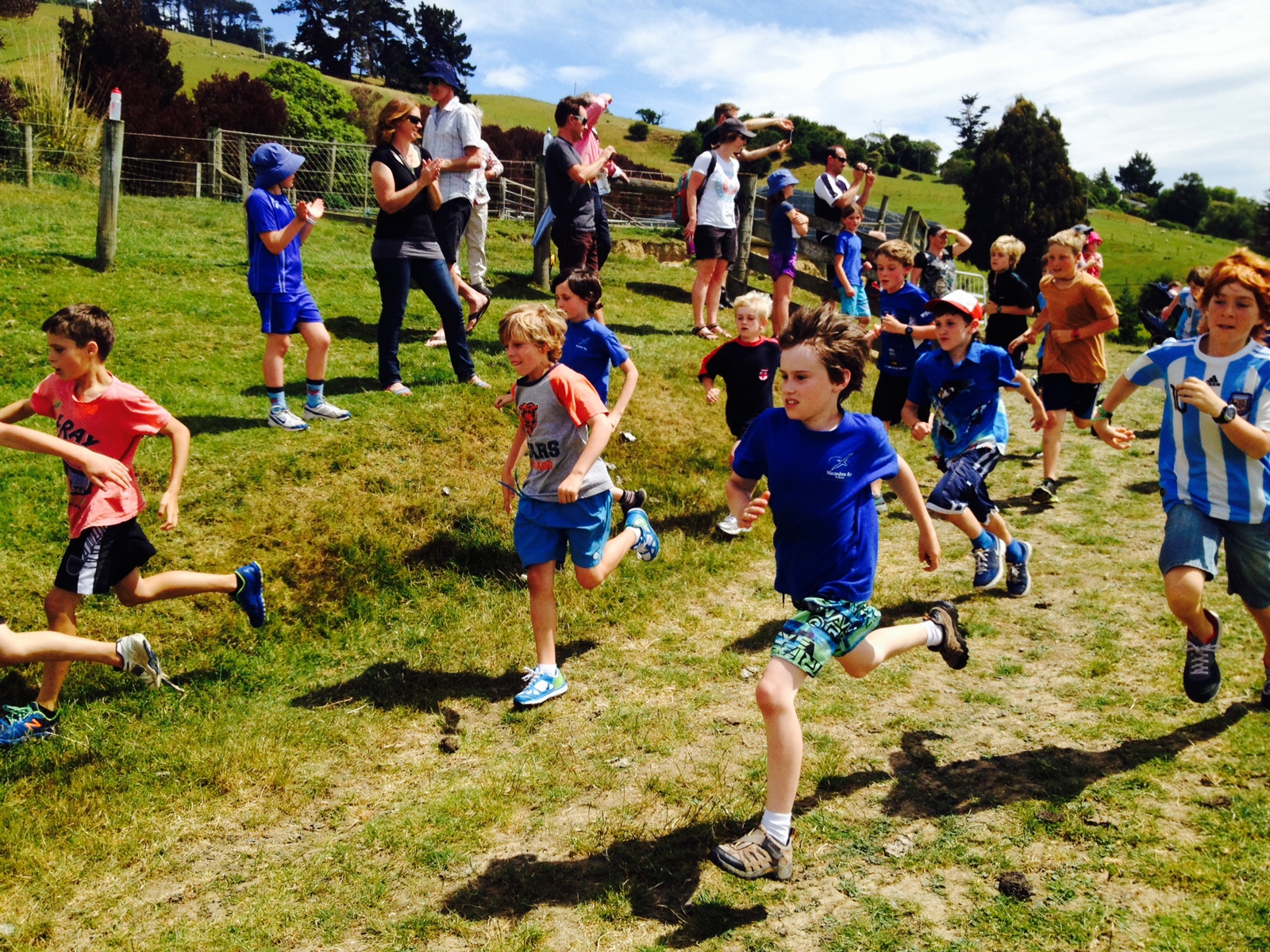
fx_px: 1284
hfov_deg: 52.6
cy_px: 476
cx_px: 635
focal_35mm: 35
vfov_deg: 40.7
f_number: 2.4
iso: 50
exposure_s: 1/1972
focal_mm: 4.28
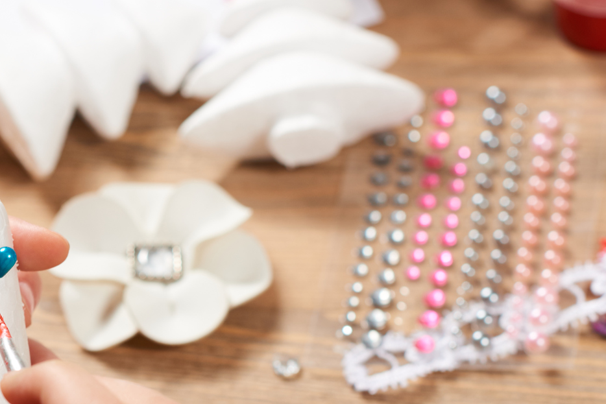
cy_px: 322
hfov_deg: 11.2
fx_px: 3064
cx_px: -15
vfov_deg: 7.5
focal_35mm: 182
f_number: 5.6
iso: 200
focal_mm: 85
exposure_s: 1/160
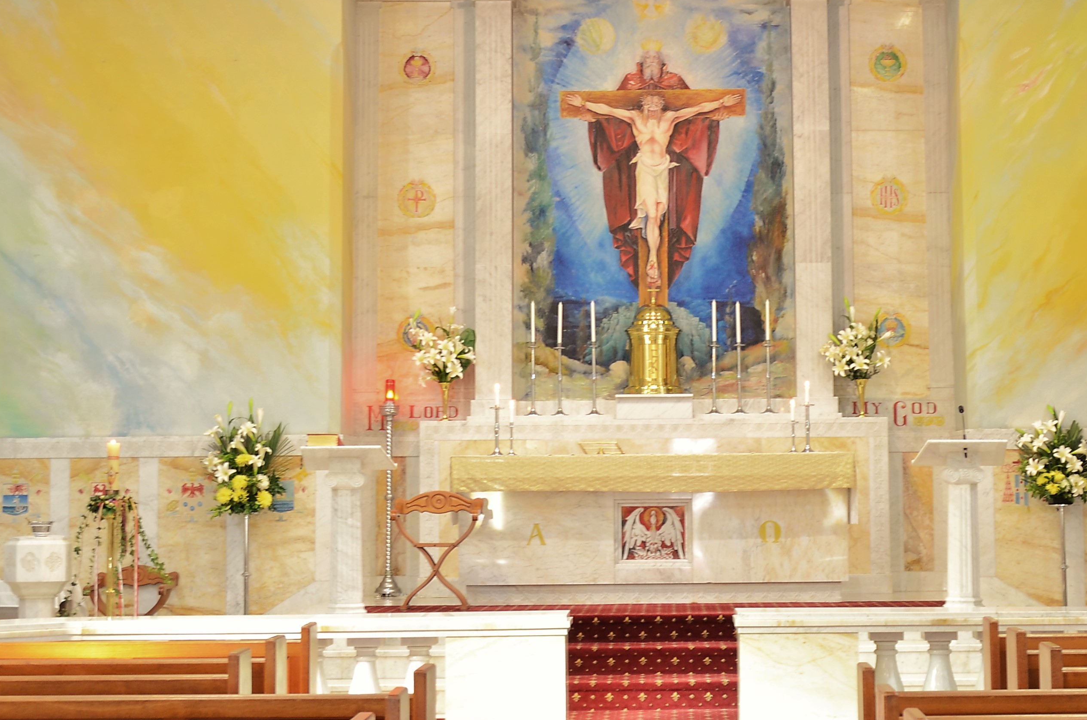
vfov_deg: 26.8
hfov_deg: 39.6
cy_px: 273
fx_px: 1507
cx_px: 622
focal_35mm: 50
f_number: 5.6
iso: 250
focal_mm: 26
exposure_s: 1/3
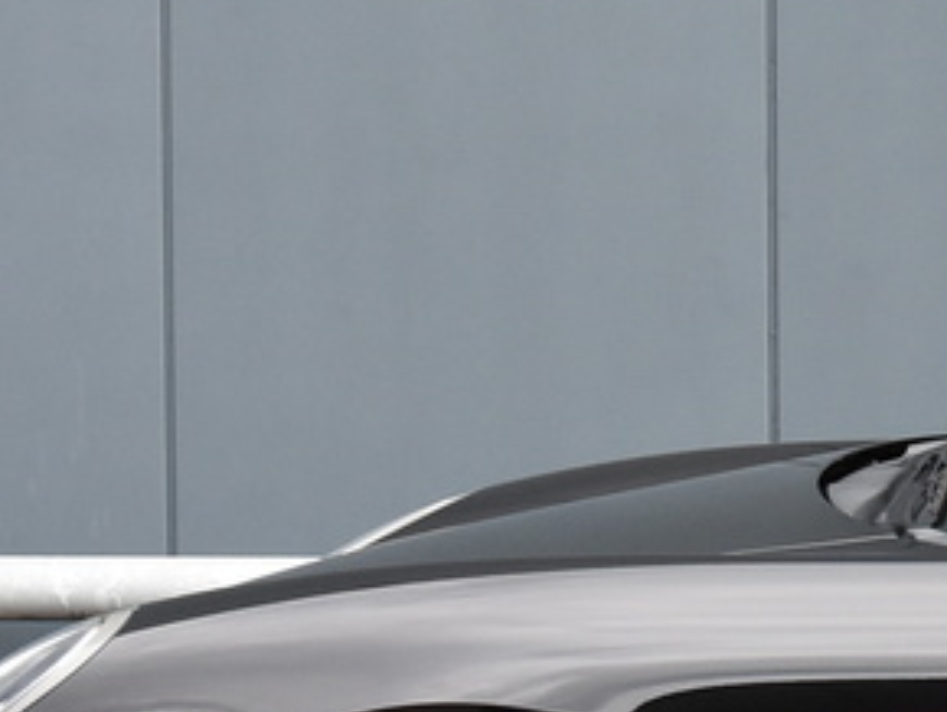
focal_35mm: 159
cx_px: 1672
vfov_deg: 9.3
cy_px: 434
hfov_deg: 11.5
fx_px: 4357
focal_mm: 25
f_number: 8
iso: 800
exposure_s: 1/250
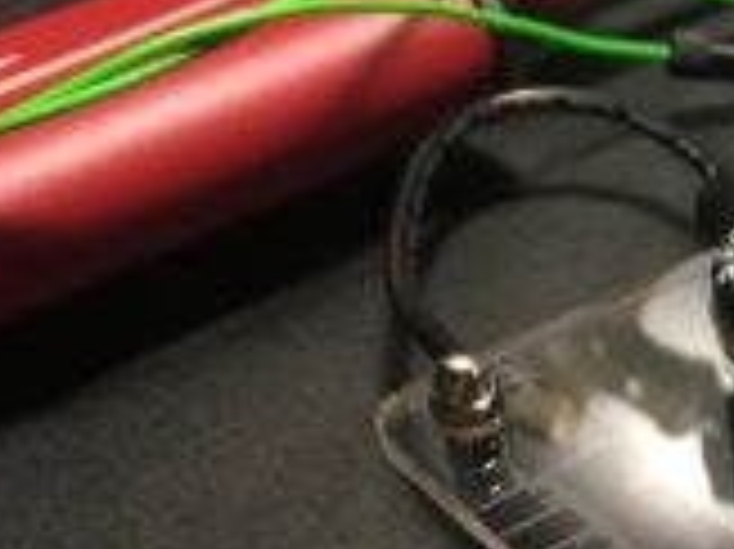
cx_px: 1054
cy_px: 547
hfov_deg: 19.6
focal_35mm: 89
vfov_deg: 16.2
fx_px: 1886
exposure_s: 1/30
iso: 80
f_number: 2.2
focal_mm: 4.15
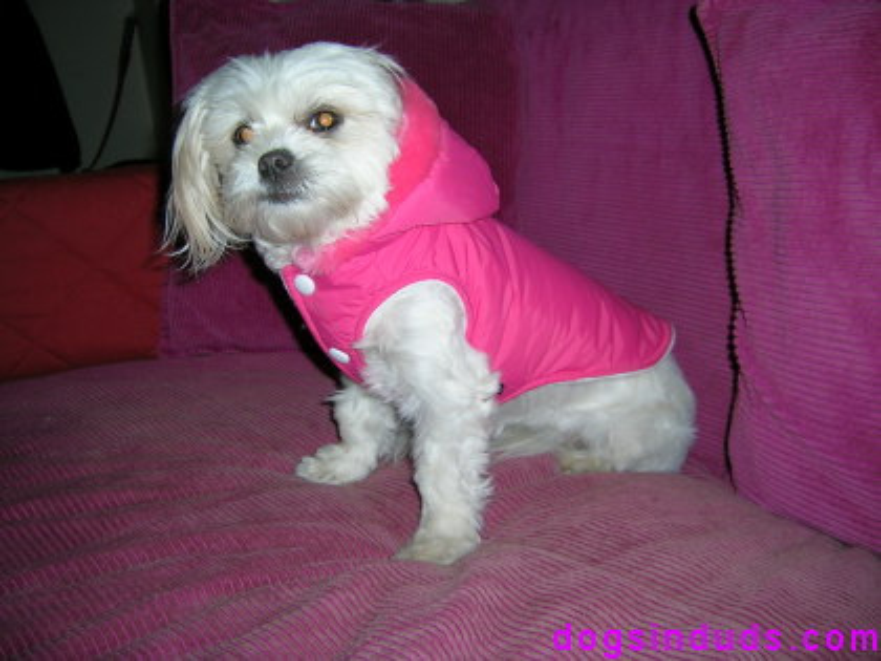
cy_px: 330
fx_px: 891
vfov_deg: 40.7
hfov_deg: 52.6
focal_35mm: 35
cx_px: 440
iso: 50
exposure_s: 1/60.1
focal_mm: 5.4
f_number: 2.8
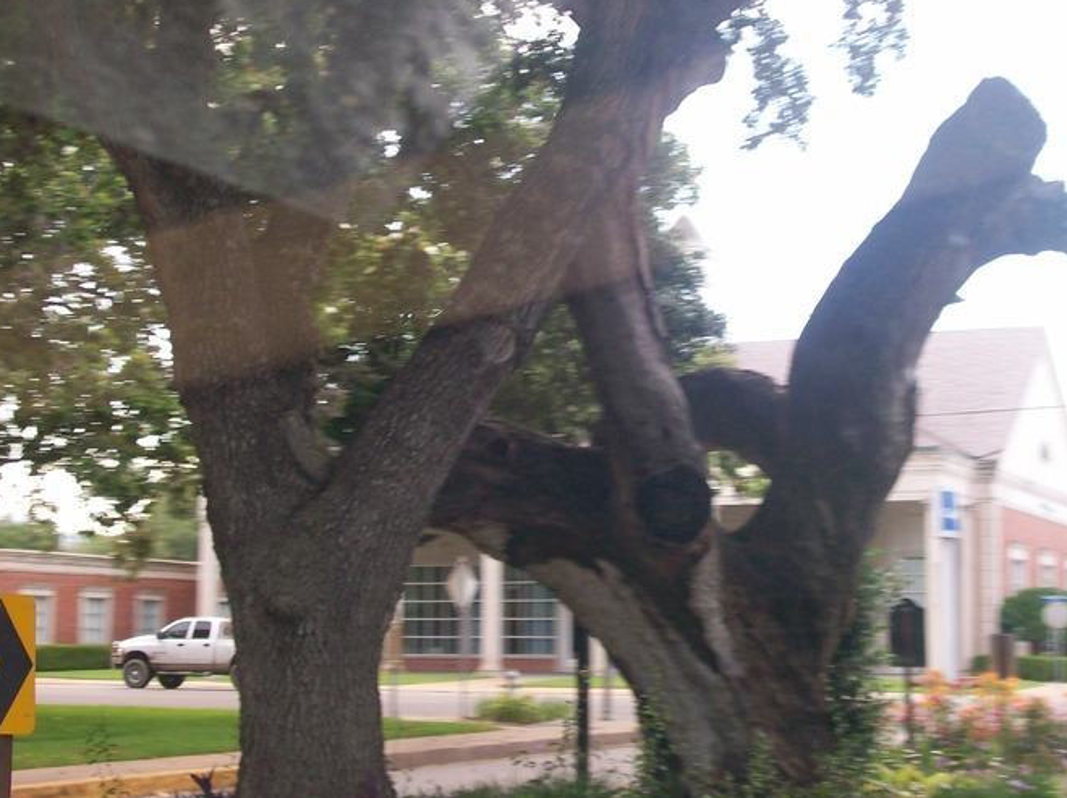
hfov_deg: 28.6
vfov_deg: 21.6
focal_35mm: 68
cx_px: 578
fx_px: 2094
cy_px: 347
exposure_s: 1/55.2
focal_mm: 9.4
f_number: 3.4
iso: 81
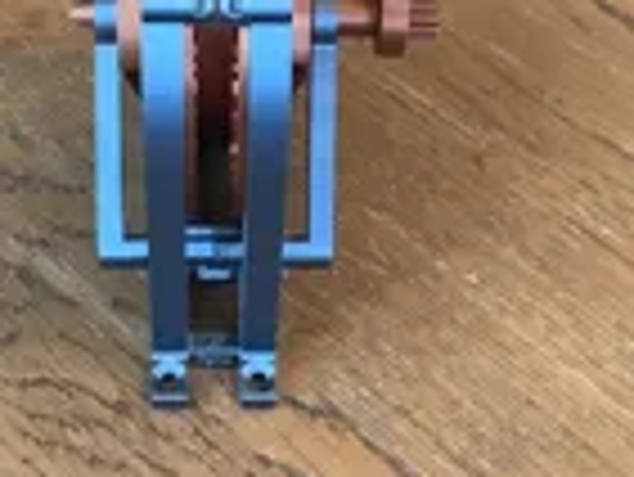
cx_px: 229
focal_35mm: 88
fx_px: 1613
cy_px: 104
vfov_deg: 16.7
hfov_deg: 22.2
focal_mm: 3.3
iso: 400
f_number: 2.4
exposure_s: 1/40
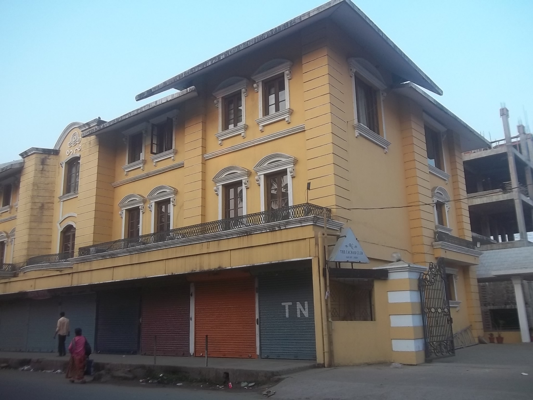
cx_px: 266
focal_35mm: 32
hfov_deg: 56.8
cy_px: 200
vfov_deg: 44.2
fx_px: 493
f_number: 2.9
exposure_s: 1/160
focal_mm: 5.7
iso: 80
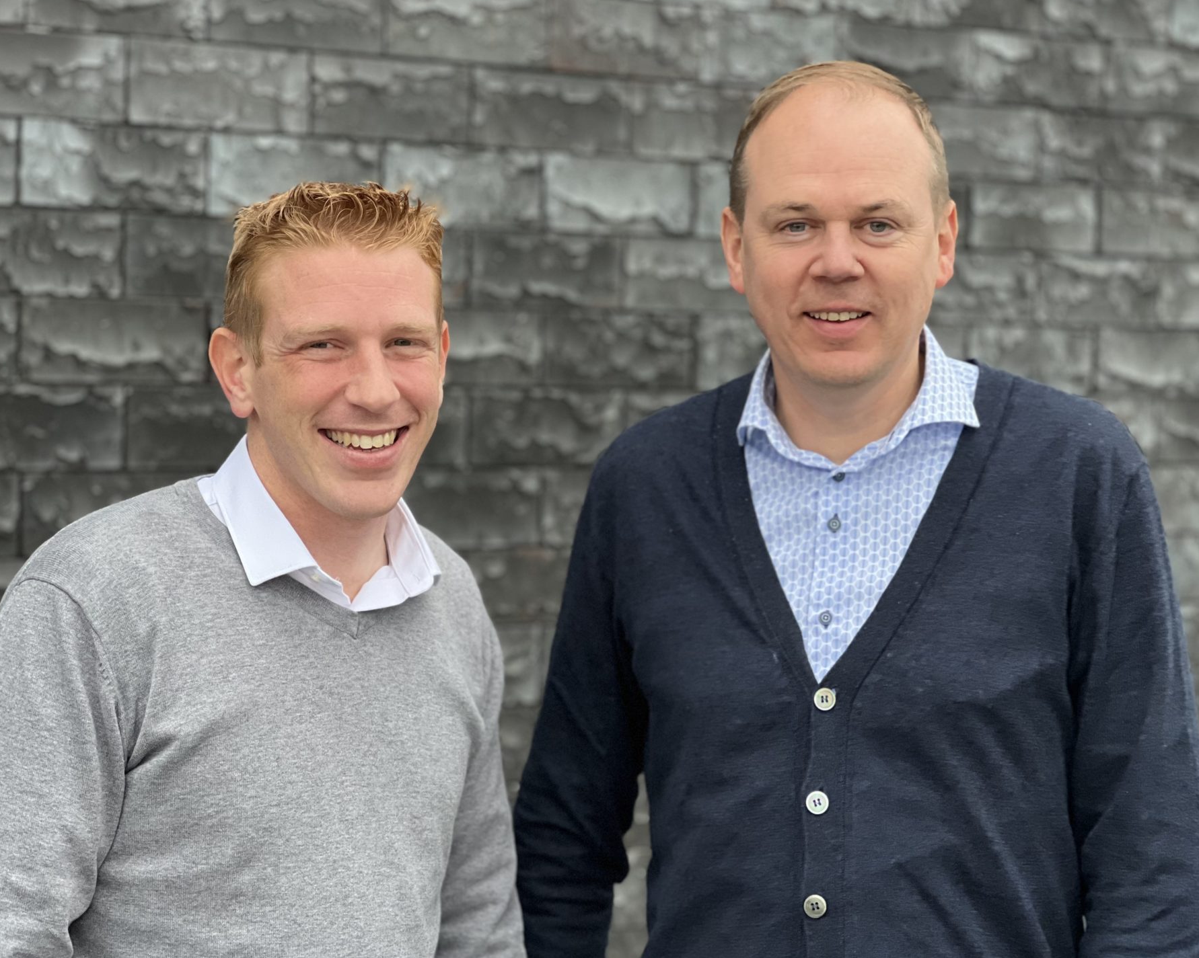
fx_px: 2874
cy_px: 480
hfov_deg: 23.6
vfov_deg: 18.9
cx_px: 641
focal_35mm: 81
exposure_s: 1/115
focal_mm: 9
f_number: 2.8
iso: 250
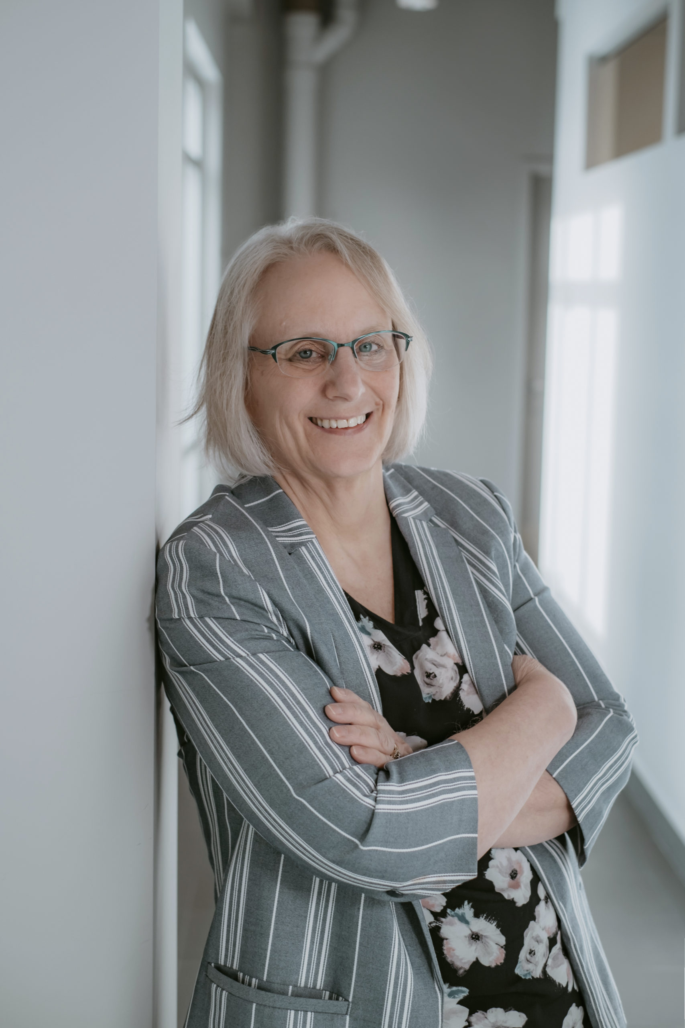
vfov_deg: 37.5
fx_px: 1512
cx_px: 342
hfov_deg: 25.5
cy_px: 514
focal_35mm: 53
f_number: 2.8
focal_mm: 35
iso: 400
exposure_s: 1/250
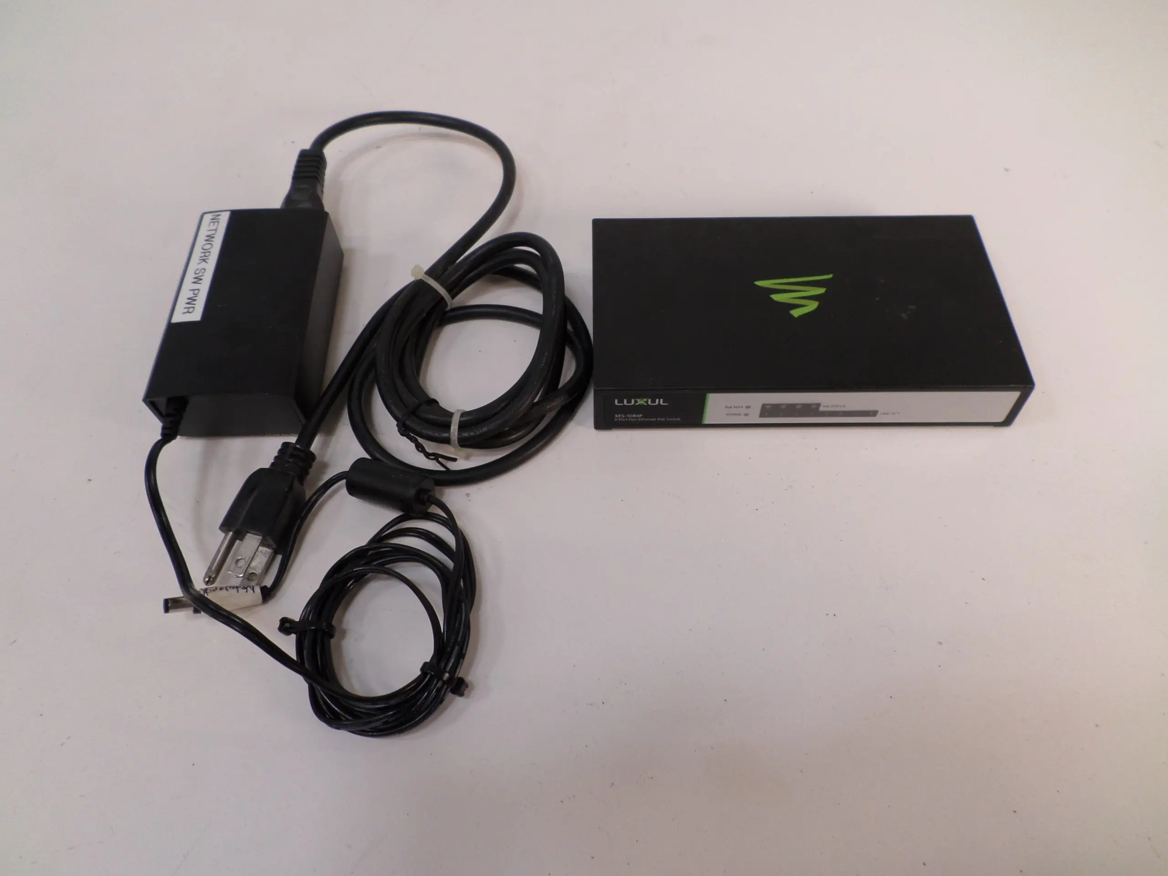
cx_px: 584
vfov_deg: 54.9
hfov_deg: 69.4
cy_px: 438
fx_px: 844
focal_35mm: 25
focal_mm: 4.5
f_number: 2.5
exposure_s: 1/60
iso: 80
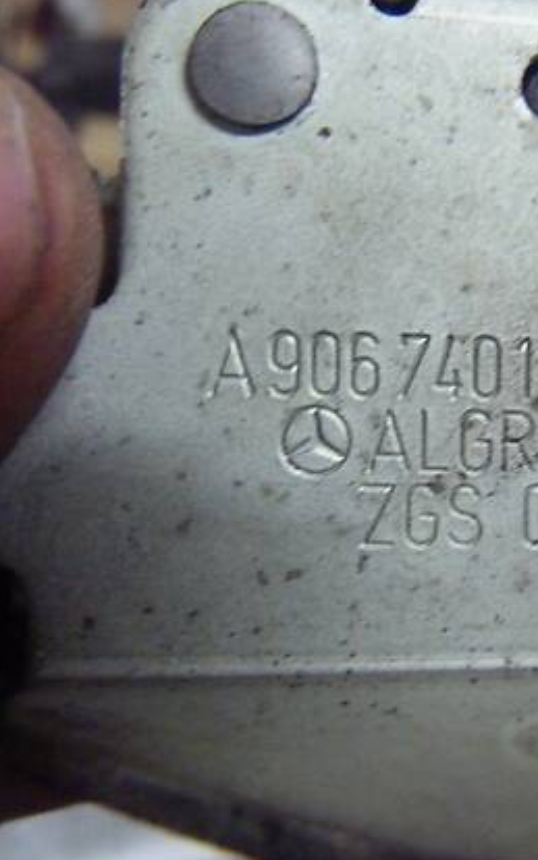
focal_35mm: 41
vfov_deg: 48.2
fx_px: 961
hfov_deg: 30.2
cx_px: 463
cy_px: 422
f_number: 2.8
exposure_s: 1/50
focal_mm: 4.5
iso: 800
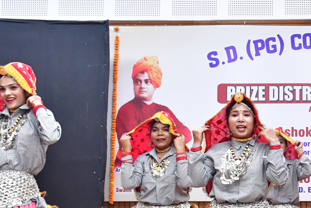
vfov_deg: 14.7
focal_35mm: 93
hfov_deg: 21.1
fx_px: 803
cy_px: 153
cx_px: 317
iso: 5000
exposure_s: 1/125
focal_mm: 27
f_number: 6.3
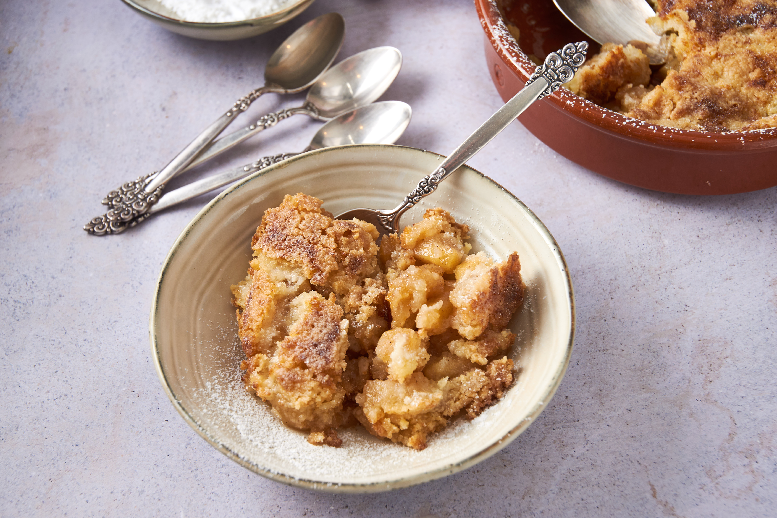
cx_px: 388
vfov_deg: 22.6
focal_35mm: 60
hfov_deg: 33.4
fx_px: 1295
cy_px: 259
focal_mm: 40
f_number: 8
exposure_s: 1/100
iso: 100
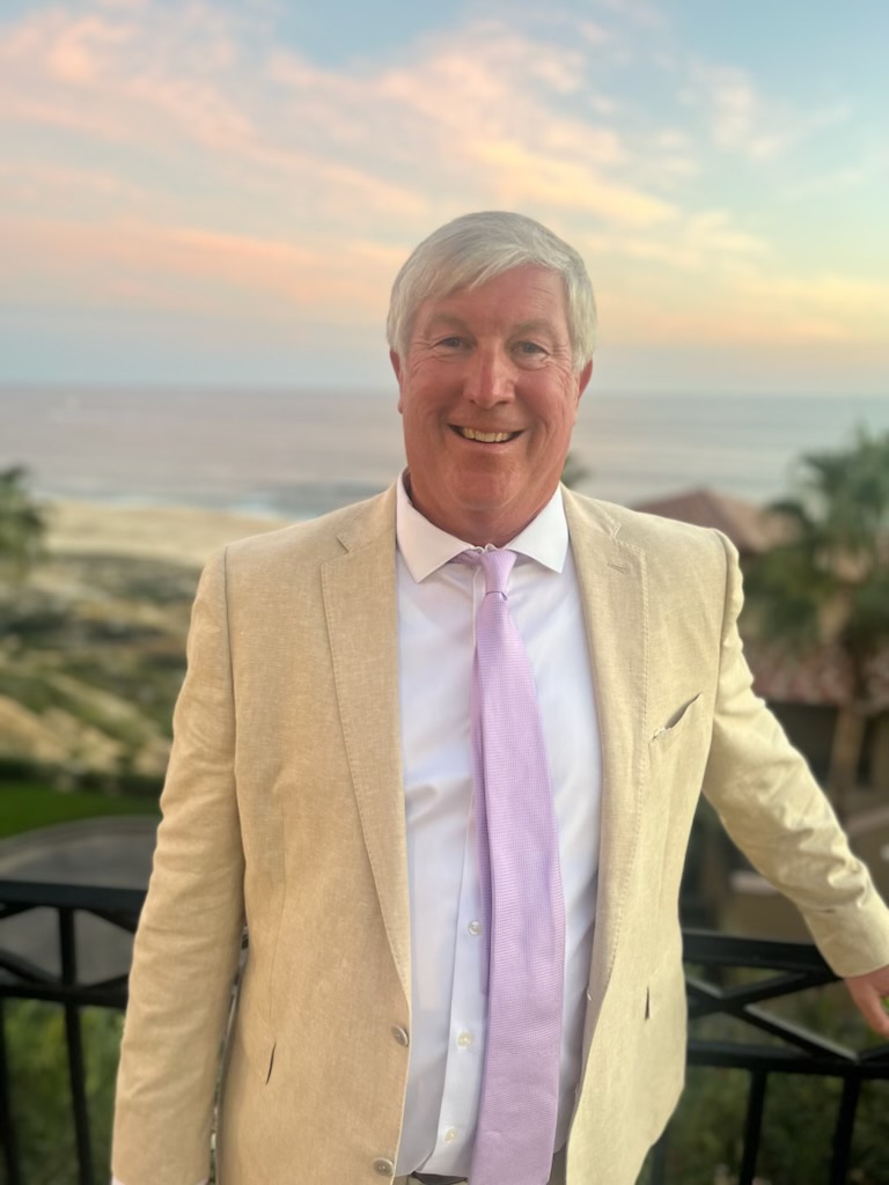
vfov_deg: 67.3
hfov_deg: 53.1
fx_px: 890
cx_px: 444
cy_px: 592
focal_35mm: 26
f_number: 1.6
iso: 80
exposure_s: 1/60
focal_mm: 5.1
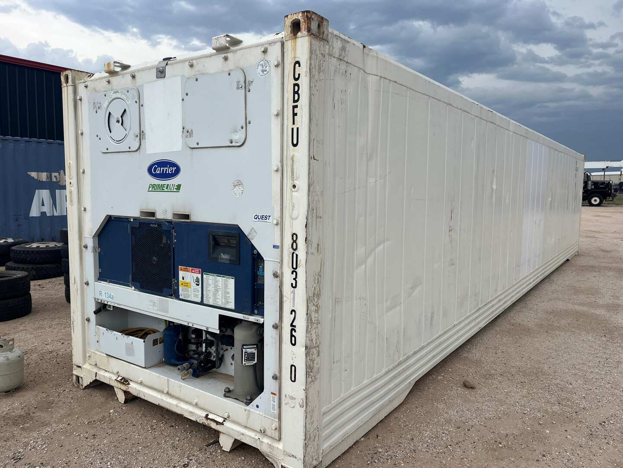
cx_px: 312
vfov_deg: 53.1
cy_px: 234
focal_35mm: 26
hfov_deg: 67.3
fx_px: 468
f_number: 1.6
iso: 50
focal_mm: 5.1
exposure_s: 1/2632
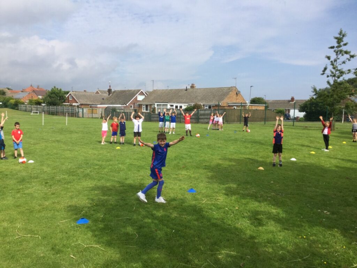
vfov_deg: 45.4
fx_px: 320
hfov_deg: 58.4
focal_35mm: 31
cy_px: 134
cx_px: 178
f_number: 2.4
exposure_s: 1/1481
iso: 25
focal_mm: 3.3
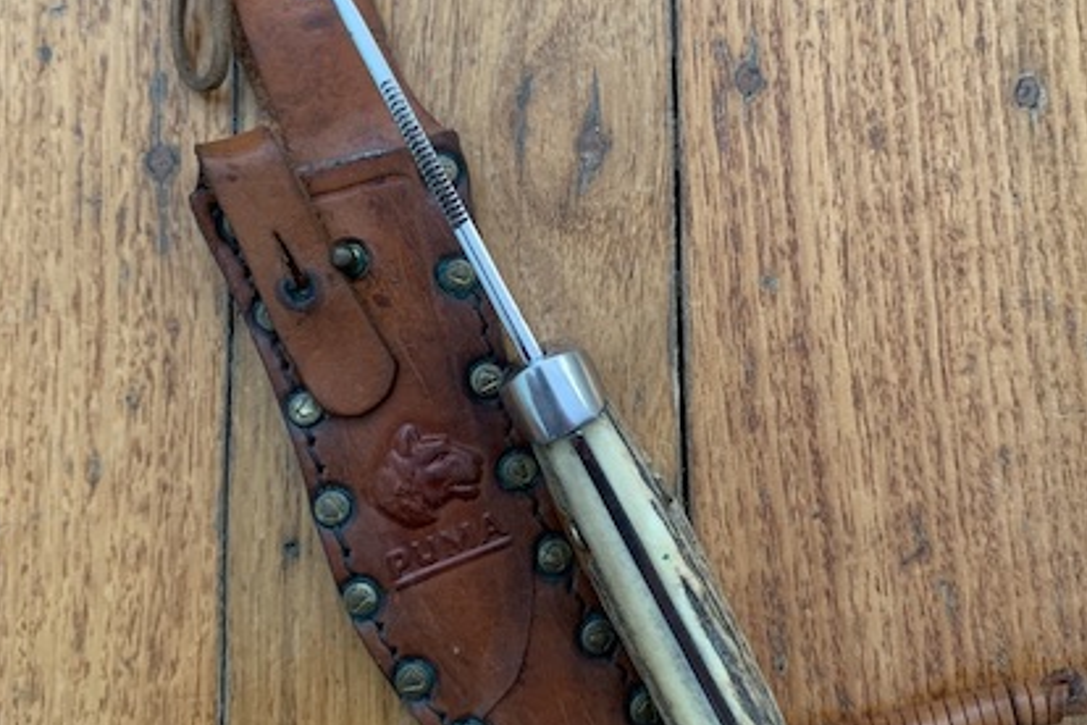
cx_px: 537
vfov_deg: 35.7
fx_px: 1117
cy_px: 267
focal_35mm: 37
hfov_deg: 51.9
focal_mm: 4.25
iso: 400
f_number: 1.8
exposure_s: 1/60
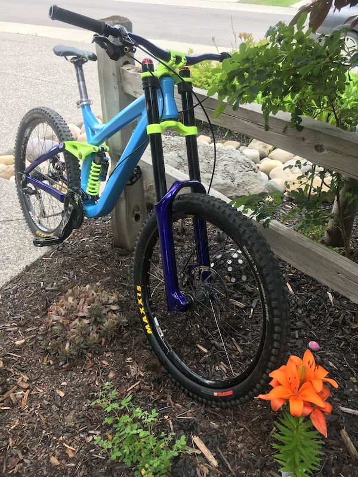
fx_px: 400
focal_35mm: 29
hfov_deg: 48.2
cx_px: 179
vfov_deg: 61.7
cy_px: 238
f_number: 2.2
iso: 25
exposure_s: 1/120
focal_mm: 4.15
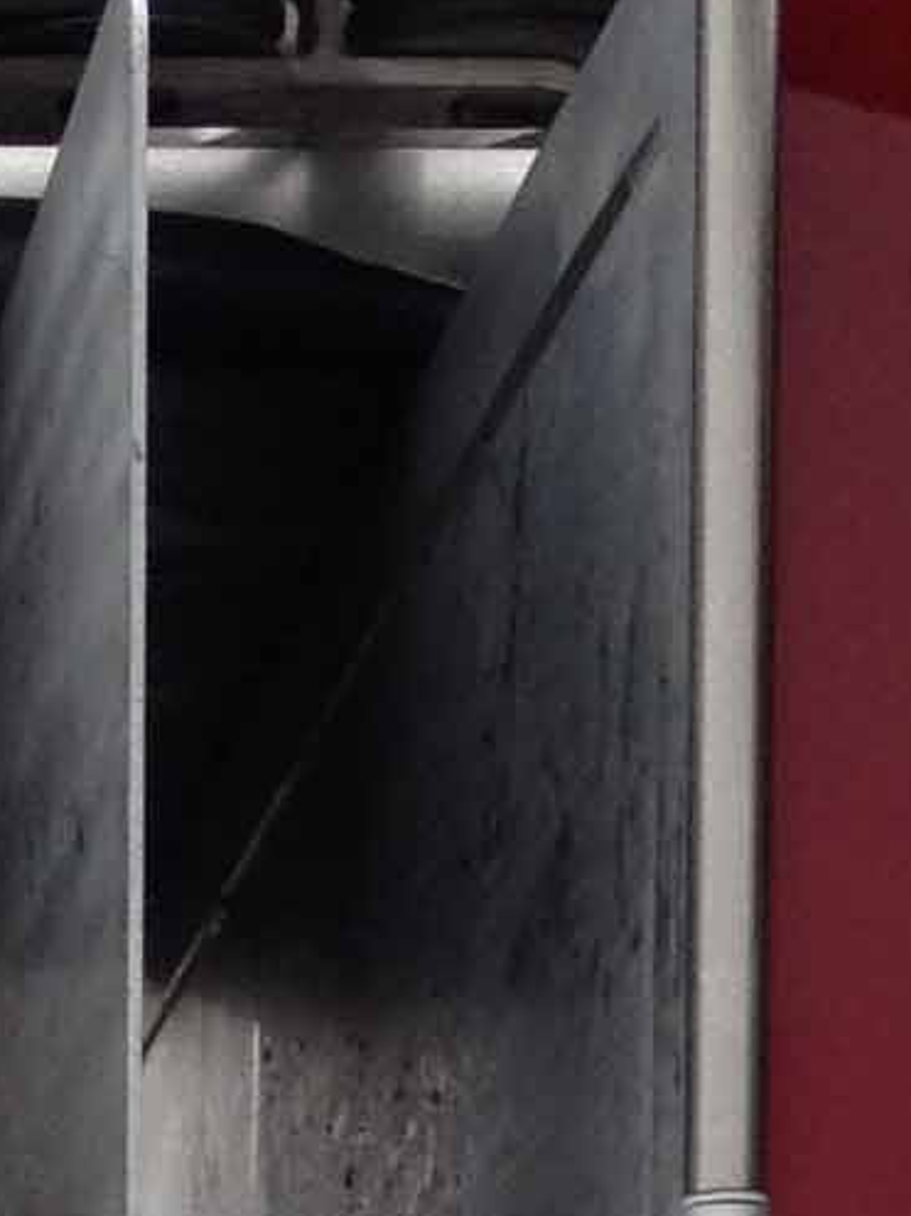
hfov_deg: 6.3
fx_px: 8109
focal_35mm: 231
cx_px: -663
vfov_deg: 8.0
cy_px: 2845
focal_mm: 4.28
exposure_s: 1/221
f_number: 2.4
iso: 50
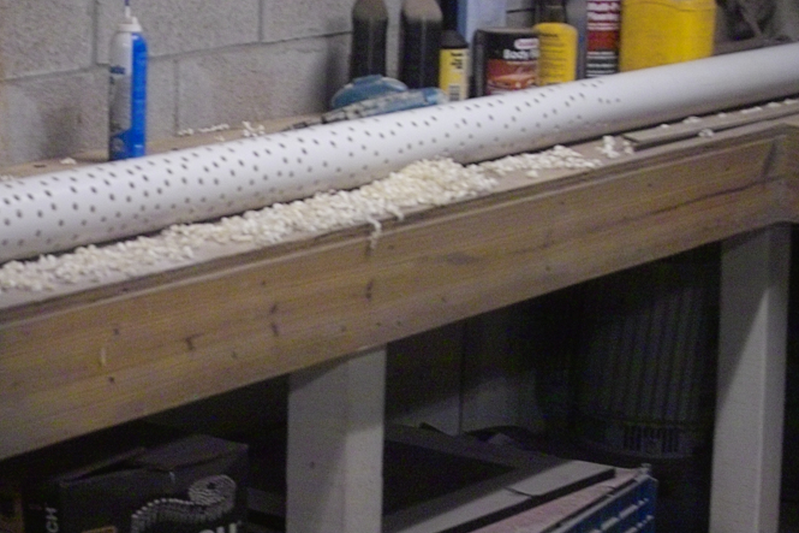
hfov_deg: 17.6
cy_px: 150
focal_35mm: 116
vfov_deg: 11.8
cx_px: 239
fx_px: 2574
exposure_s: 1/20
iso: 400
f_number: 2.8
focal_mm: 40
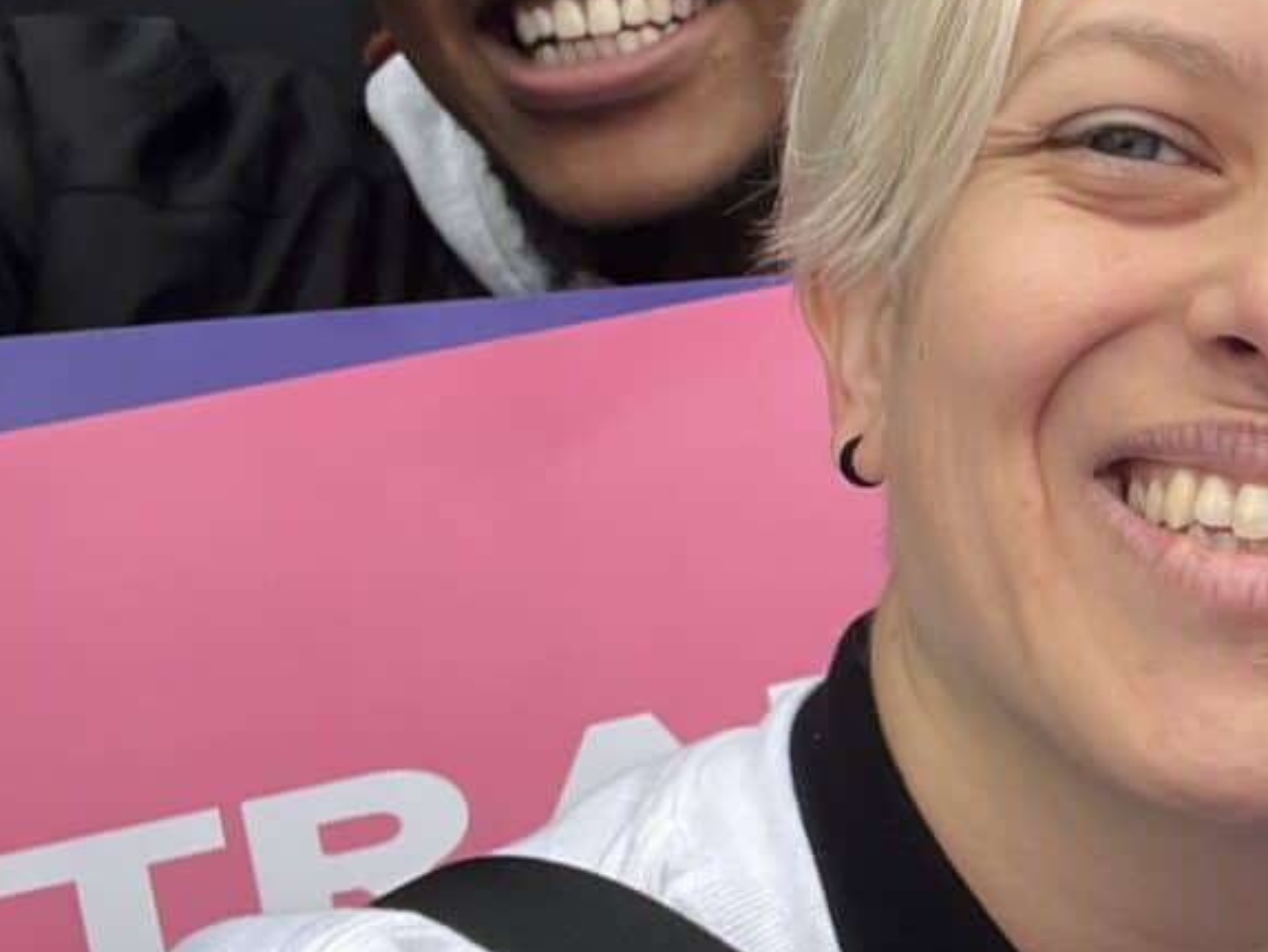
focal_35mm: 82
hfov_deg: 21.1
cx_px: 1747
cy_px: 360
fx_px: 3005
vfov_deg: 18.0
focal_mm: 2.71
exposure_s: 1/121
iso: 32
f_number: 2.2
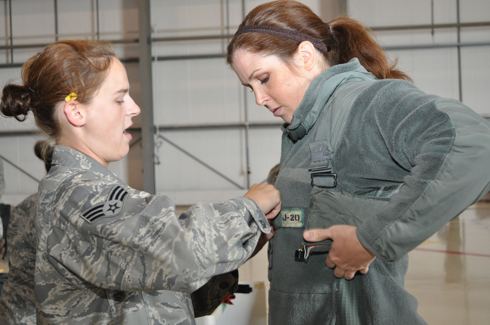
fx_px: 734
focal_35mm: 54
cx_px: 245
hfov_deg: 36.9
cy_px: 162
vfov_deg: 25.0
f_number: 5
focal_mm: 36
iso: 800
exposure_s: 1/60
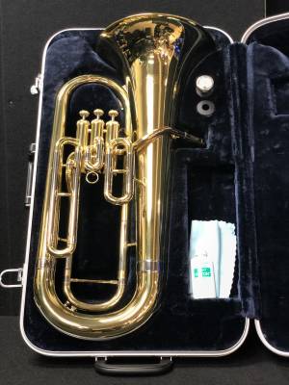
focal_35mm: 52
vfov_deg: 36.8
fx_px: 579
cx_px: 144
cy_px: 192
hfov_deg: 28.0
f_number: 2.4
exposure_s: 1/24
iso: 160
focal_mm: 6
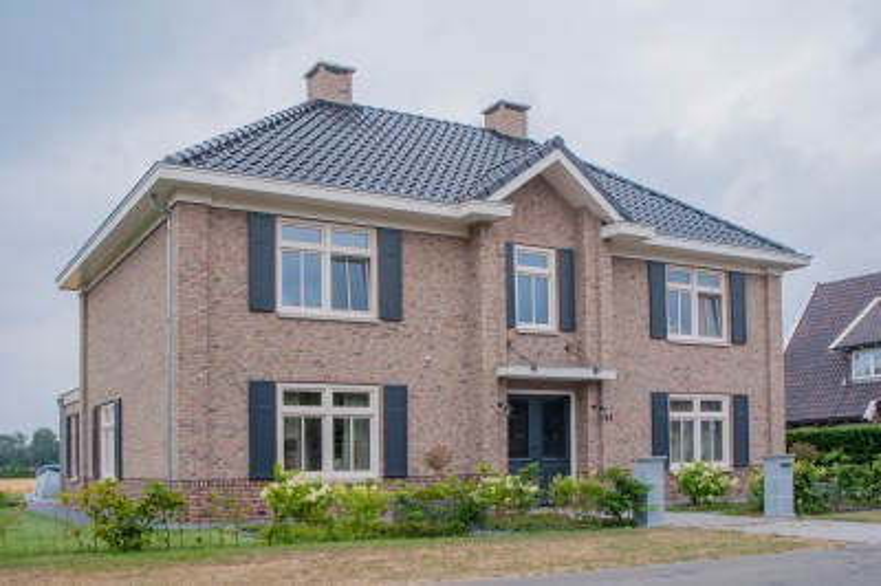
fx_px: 880
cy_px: 293
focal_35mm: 36
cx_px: 440
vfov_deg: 36.8
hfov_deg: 53.2
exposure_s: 1/320
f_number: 9
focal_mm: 24
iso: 200
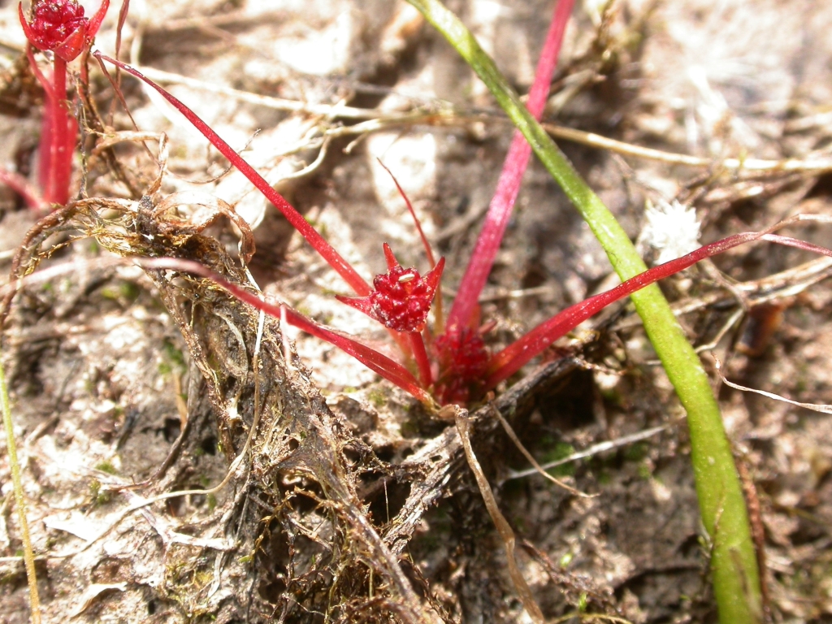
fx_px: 2788
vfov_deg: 12.8
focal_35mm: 116
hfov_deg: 17.0
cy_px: 312
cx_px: 416
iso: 100
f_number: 8.7
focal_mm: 24
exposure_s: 1/90.2
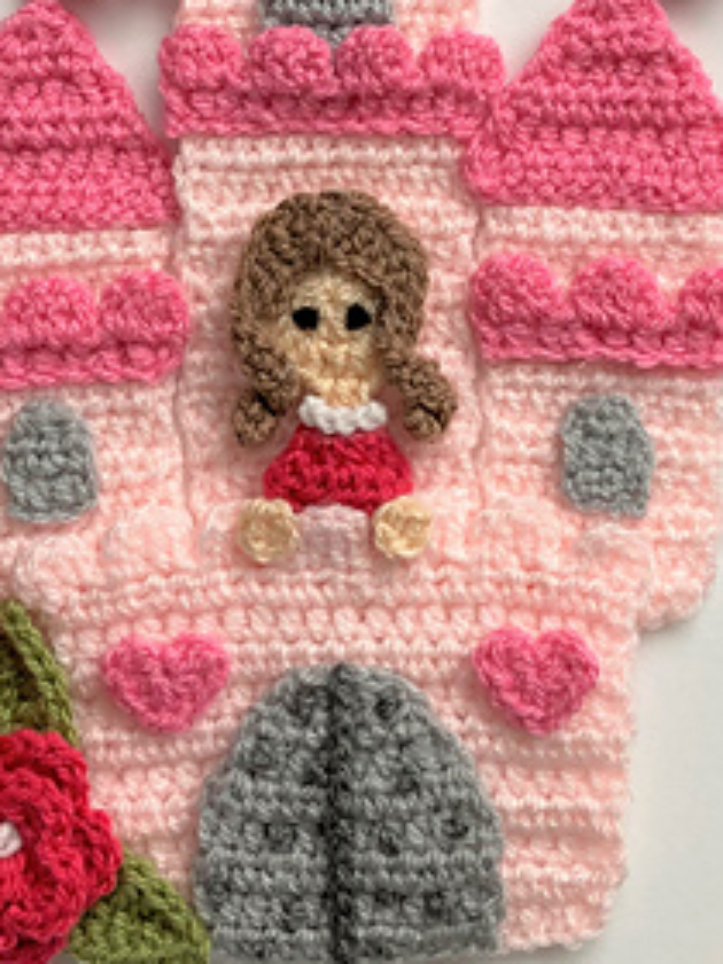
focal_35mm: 64
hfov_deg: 22.9
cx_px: 358
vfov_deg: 29.9
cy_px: 282
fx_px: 1782
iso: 80
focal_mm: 3.99
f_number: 1.8
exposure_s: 1/61
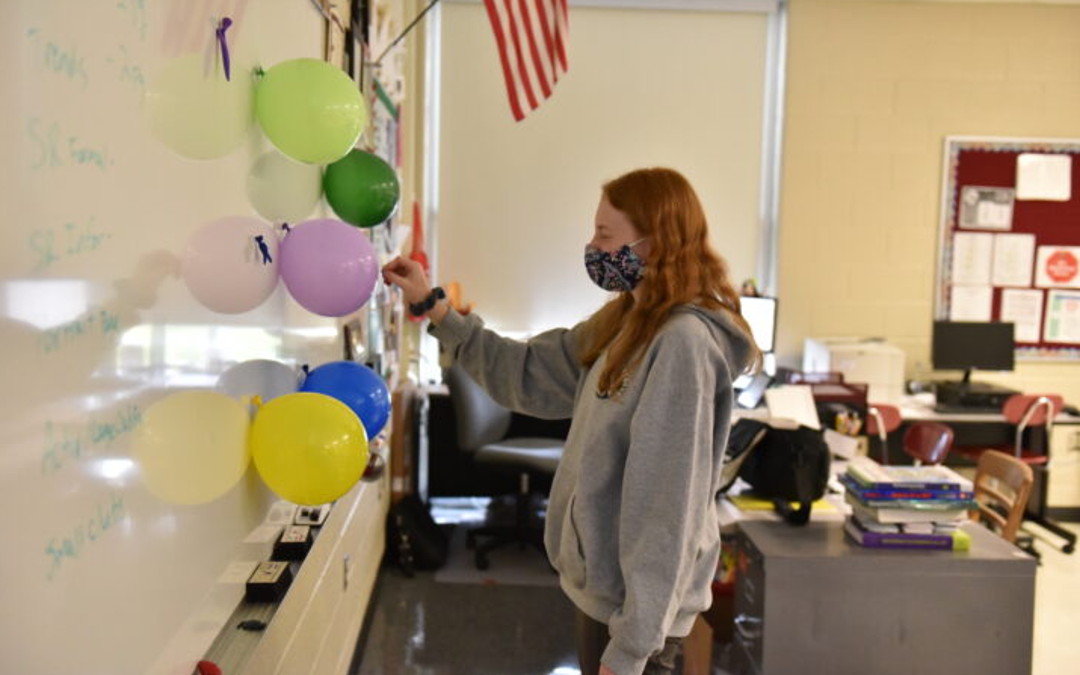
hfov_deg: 50.4
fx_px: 1148
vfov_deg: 32.8
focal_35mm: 39
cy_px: 323
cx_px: 538
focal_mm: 38
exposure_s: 1/250
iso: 6400
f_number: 2.8
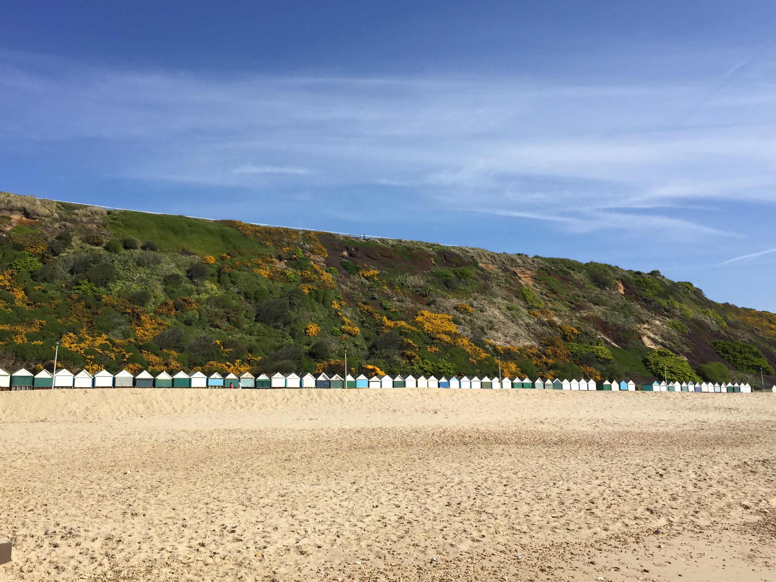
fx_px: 650
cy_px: 291
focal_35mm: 29
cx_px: 388
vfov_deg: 48.2
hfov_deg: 61.7
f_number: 2.2
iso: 32
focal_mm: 4.15
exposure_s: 1/2475
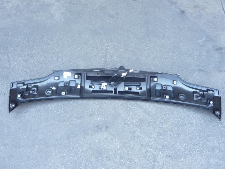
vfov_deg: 44.2
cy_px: 84
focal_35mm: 32
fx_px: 208
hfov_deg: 56.8
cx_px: 112
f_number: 3.3
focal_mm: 4.7
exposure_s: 1/50
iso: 100
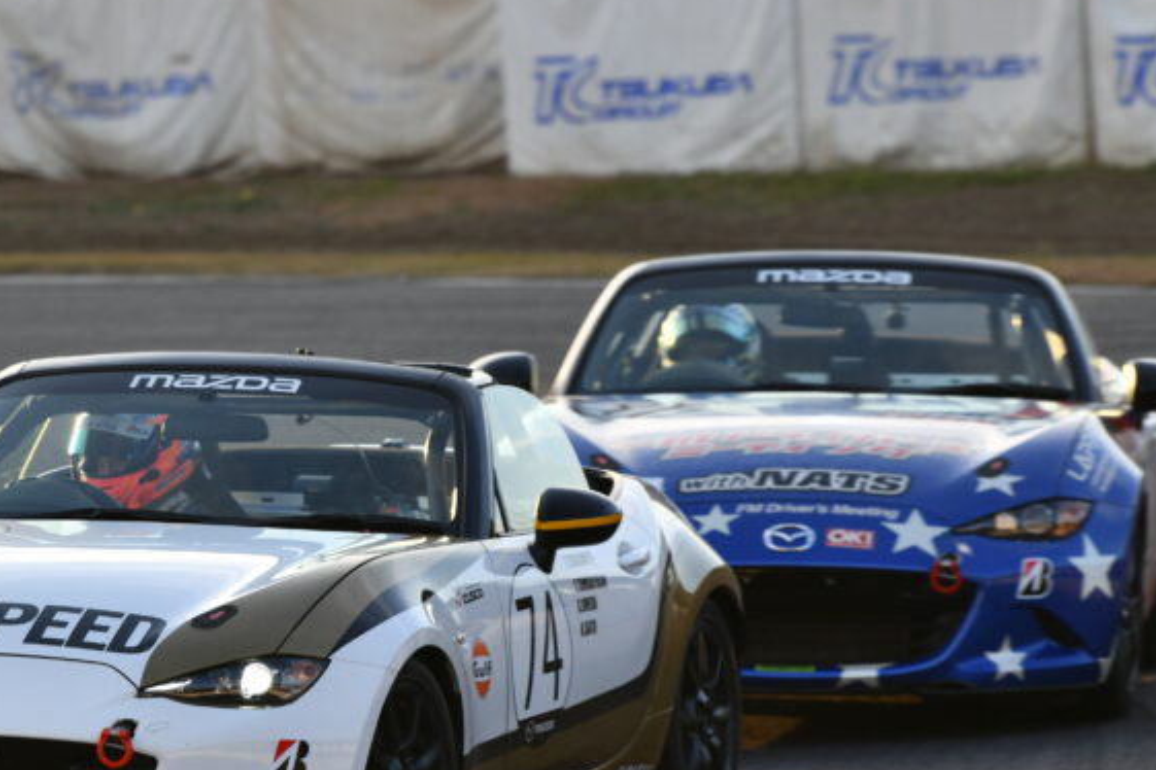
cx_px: 218
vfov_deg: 2.7
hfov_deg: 4.0
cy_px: 508
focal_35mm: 511
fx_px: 16407
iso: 200
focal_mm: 280
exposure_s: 1/320
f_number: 6.3
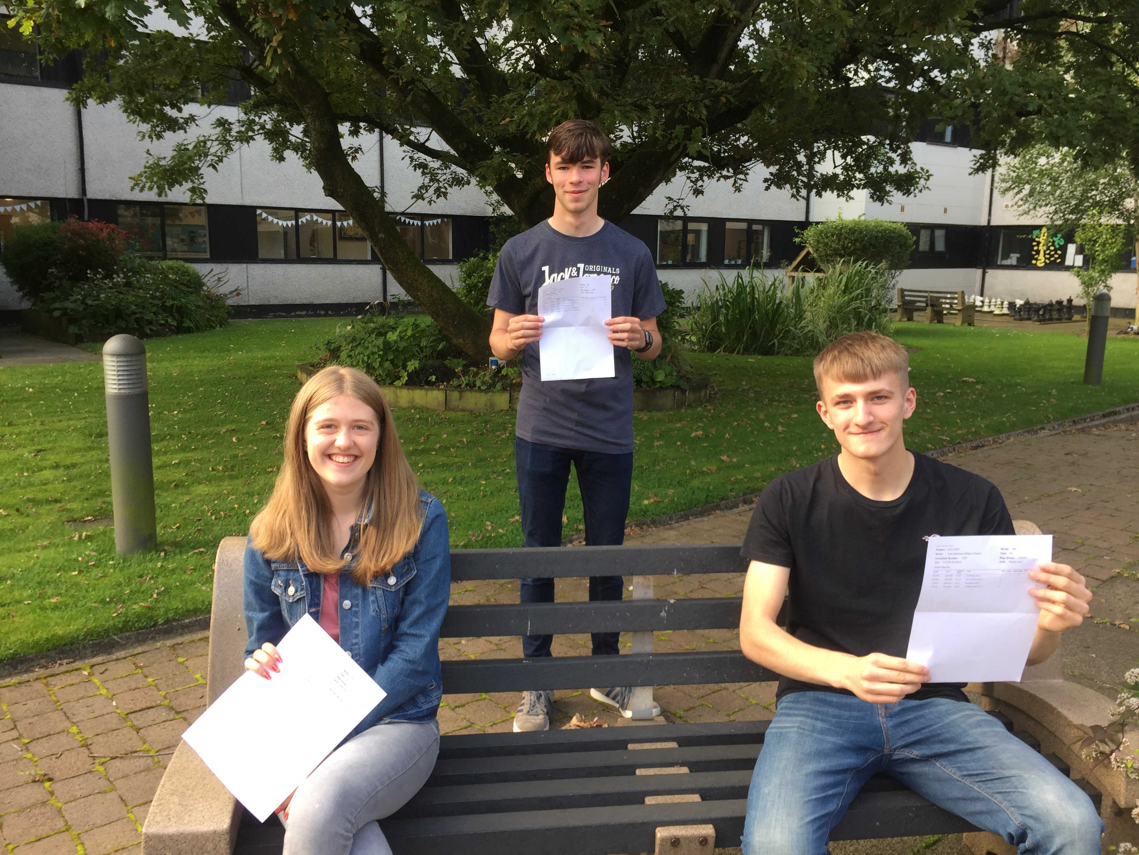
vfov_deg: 48.2
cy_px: 428
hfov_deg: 61.7
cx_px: 570
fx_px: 954
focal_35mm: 29
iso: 32
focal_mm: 4.15
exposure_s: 1/139
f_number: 2.2
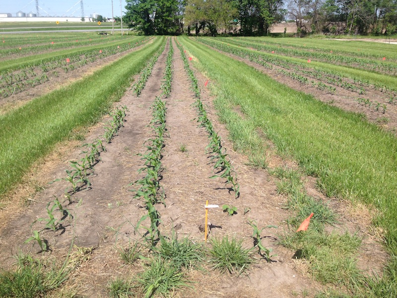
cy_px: 149
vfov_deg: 42.9
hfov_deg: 55.4
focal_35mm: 33
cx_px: 198
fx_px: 378
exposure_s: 1/1205
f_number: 2.4
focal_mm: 4.12
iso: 50
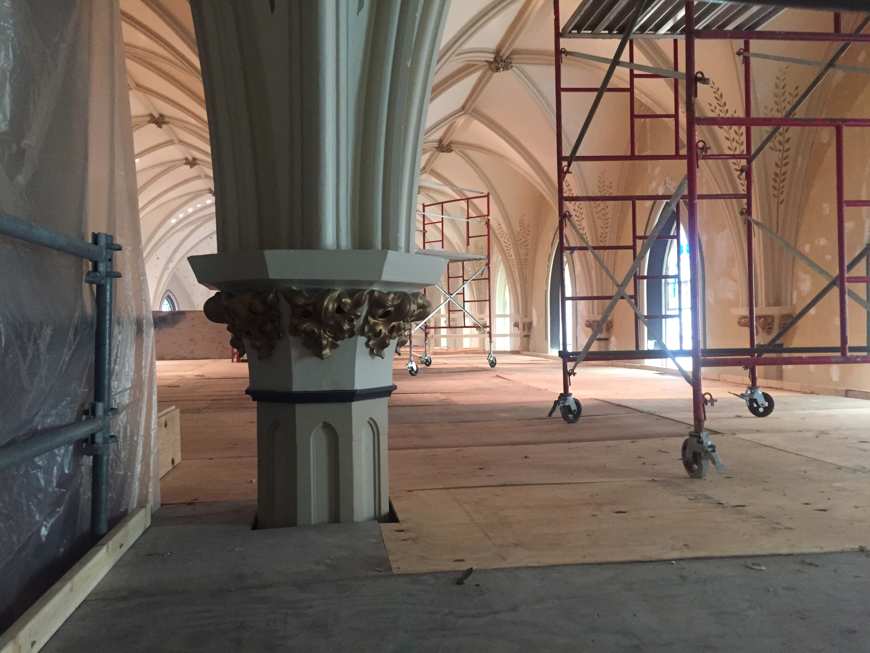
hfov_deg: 61.7
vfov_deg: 48.2
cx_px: 435
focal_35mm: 29
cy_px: 326
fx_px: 729
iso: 250
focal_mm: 4.15
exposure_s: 1/15
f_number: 2.2
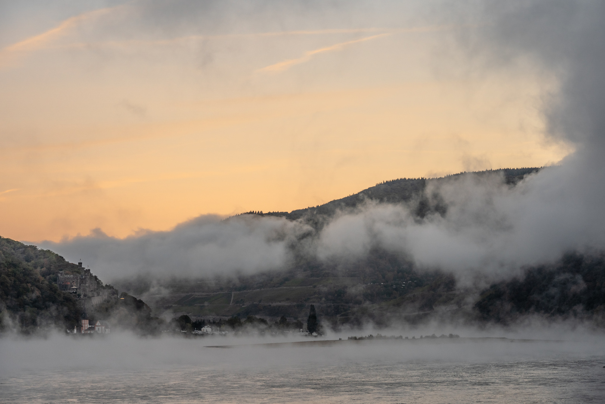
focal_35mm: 90
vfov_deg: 15.2
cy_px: 202
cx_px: 302
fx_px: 1512
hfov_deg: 22.6
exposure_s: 1/100
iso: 400
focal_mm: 90
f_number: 7.1
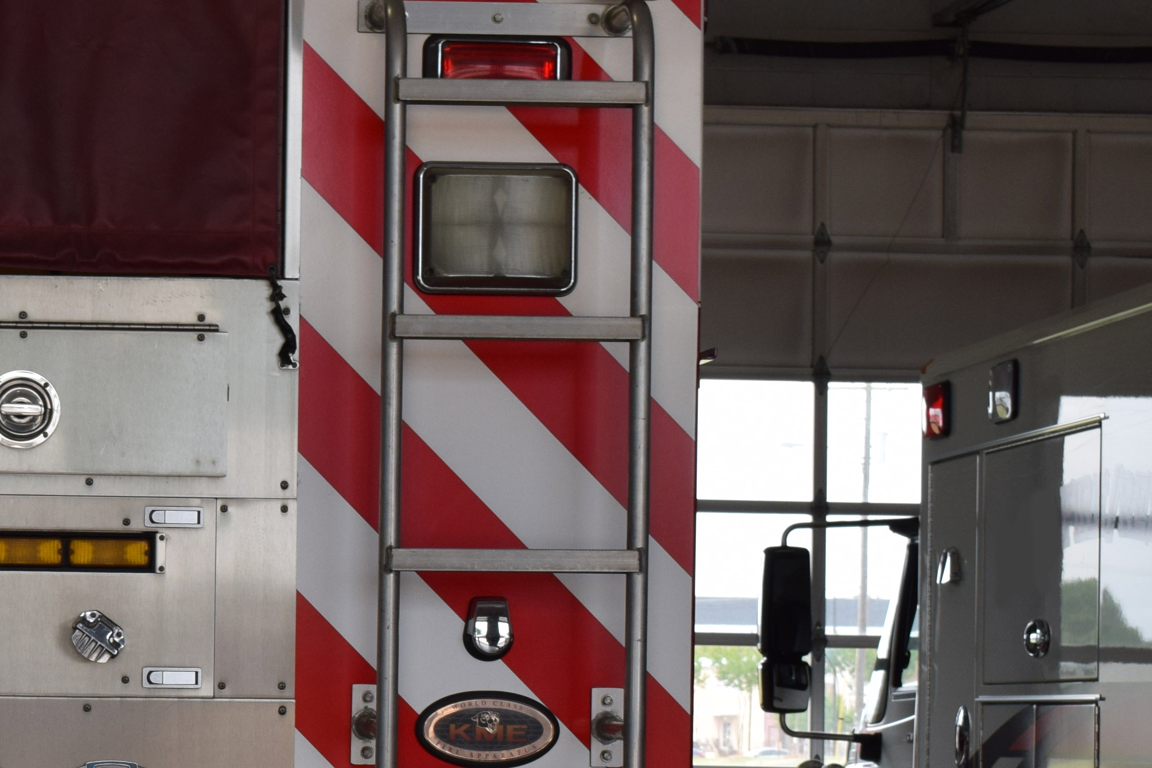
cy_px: 692
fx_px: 3625
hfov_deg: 17.7
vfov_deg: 12.0
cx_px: 24
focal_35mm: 113
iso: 320
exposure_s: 1/250
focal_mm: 29
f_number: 8
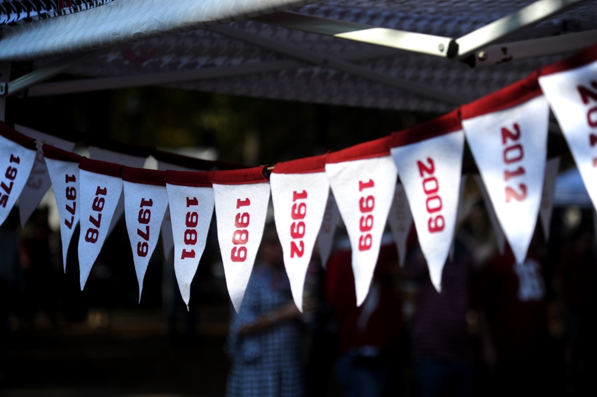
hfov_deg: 17.1
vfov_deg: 11.4
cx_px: 298
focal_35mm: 120
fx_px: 1988
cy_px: 198
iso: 200
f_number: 4.5
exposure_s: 1/800
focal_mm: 120
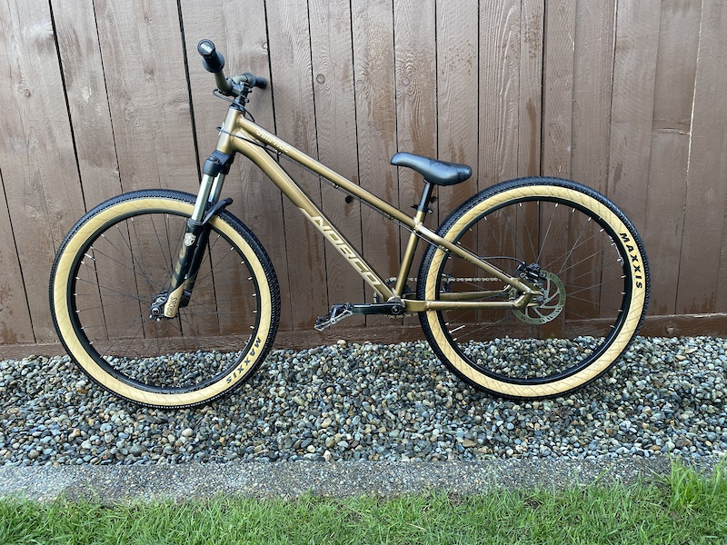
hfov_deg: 67.3
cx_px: 364
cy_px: 272
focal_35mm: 26
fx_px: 546
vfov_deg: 53.1
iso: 100
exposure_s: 1/121
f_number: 1.8
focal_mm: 4.25
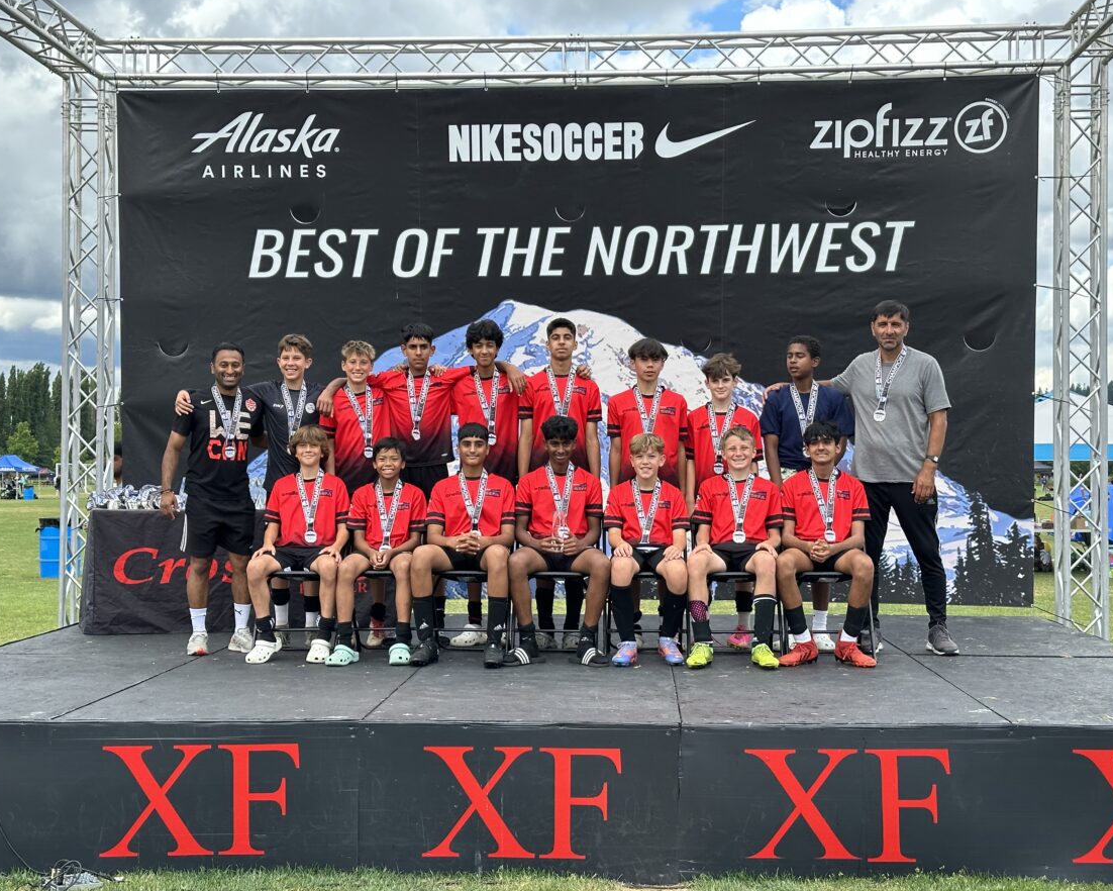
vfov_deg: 29.7
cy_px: 440
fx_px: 1680
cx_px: 528
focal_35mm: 51
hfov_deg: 36.6
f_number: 1.78
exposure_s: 1/1212
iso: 64
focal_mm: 6.86
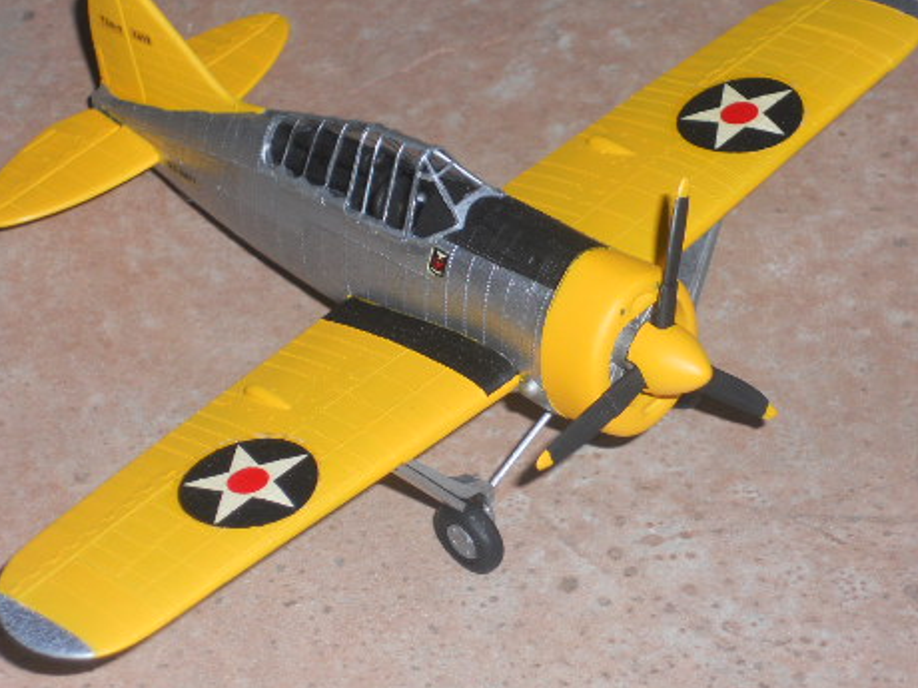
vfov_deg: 11.6
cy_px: 327
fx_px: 3394
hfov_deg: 15.4
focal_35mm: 128
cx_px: 471
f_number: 5.4
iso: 80
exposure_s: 1/60
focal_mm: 16.5
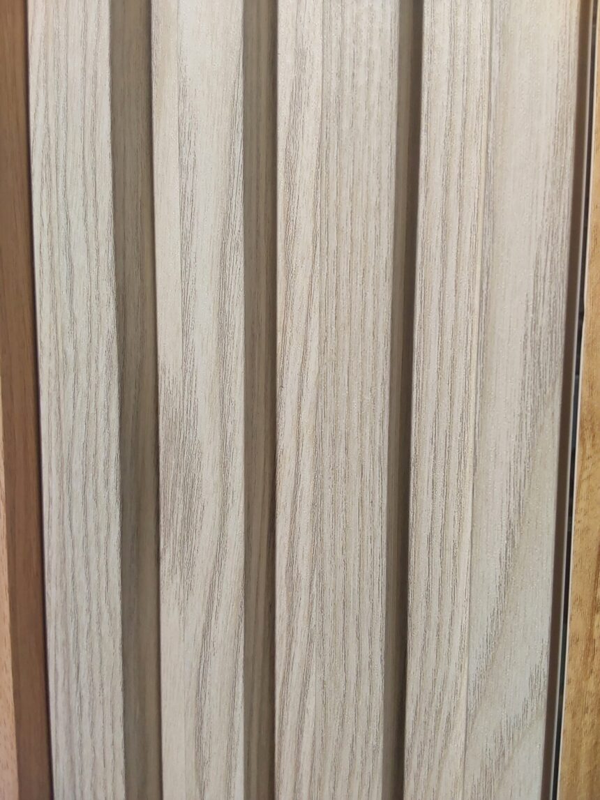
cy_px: 400
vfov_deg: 63.4
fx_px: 647
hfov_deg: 49.7
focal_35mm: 28
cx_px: 300
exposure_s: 1/120
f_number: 1.9
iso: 64
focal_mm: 2.91
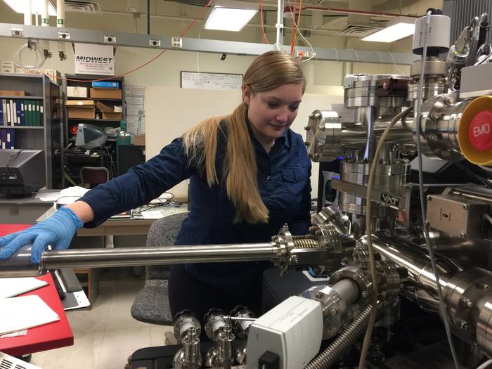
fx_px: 412
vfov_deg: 48.2
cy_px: 184
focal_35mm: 29
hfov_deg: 61.7
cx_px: 246
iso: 80
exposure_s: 1/15
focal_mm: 4.15
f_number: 2.2
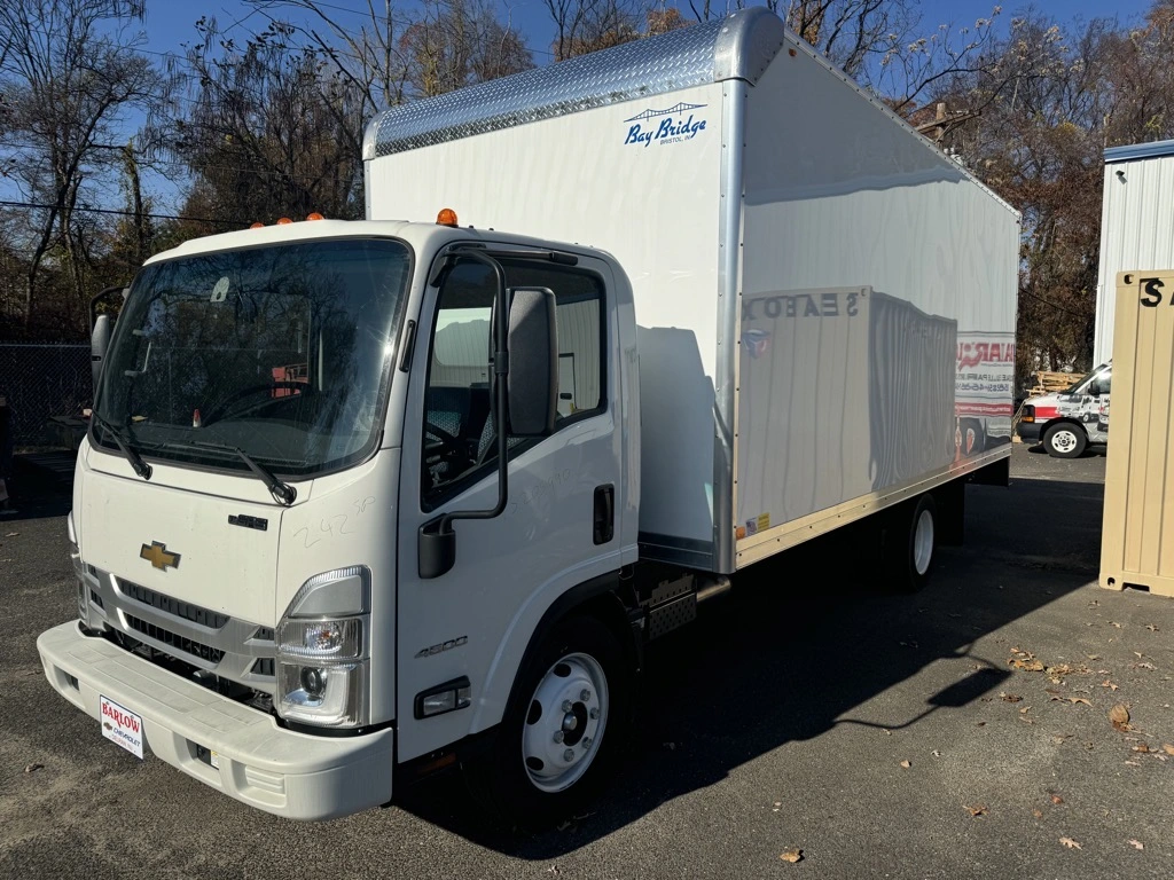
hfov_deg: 71.6
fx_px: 814
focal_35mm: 24
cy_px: 440
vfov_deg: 56.8
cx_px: 587
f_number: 1.78
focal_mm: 6.76
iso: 80
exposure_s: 1/7092
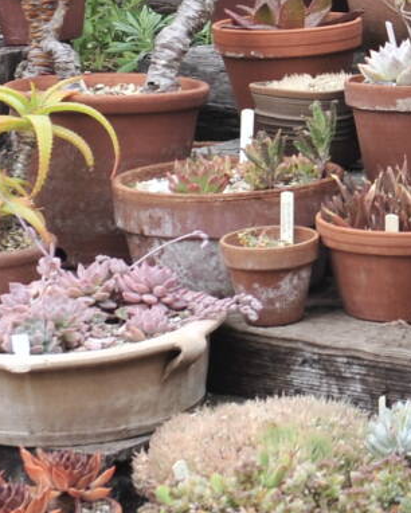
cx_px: 783
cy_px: -162
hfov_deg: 8.4
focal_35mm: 176
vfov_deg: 10.7
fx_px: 2674
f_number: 7.1
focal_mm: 35
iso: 400
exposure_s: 1/200
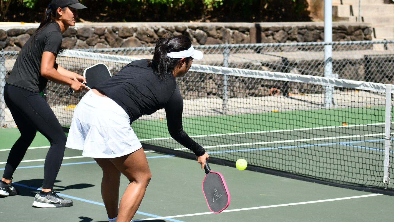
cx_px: 216
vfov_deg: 8.3
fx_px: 1536
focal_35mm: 147
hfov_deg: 14.6
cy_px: 110
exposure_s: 1/2500
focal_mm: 82
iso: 320
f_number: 4.8
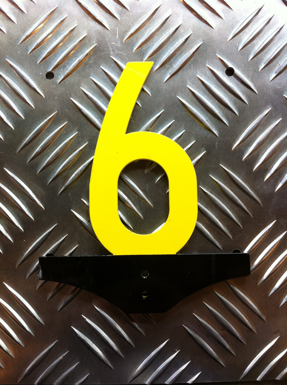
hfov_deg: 40.6
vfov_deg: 52.7
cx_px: 144
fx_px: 388
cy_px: 192
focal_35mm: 35
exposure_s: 1/17
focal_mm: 3.85
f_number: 2.8
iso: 100
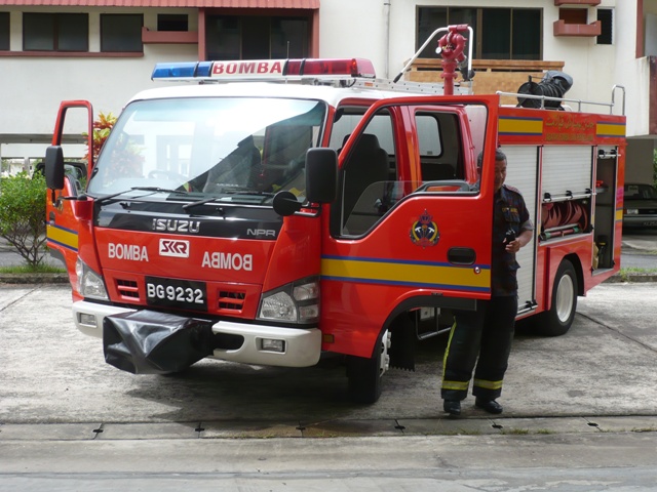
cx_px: 328
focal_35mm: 60
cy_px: 246
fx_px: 1139
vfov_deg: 24.4
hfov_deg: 32.2
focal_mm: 9.9
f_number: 3.7
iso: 100
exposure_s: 1/320
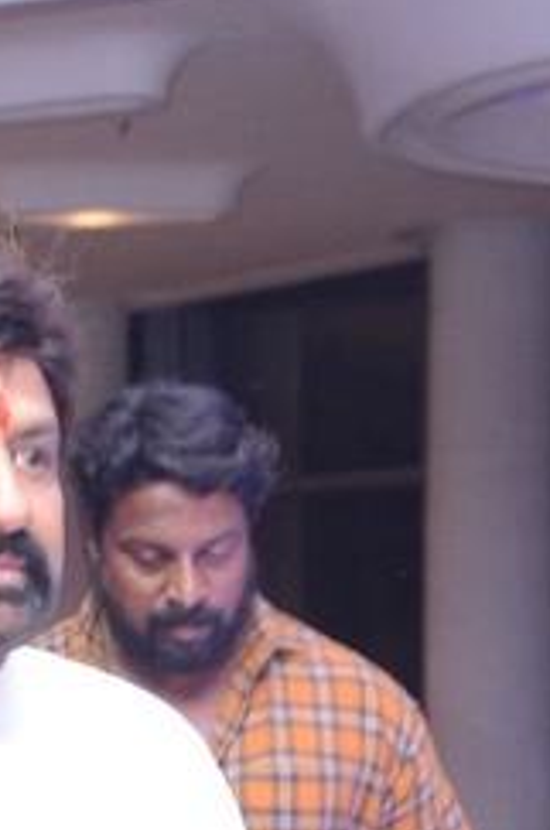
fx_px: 6145
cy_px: 1332
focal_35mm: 267
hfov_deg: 5.1
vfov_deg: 7.6
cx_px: -121
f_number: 5.6
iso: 1250
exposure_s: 1/125
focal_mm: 40
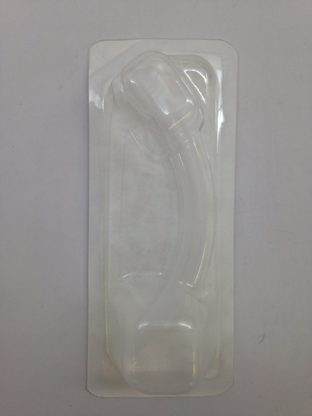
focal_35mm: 33
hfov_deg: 42.9
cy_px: 208
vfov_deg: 55.4
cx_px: 156
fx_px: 397
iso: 50
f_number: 2.4
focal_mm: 4.12
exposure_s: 1/120
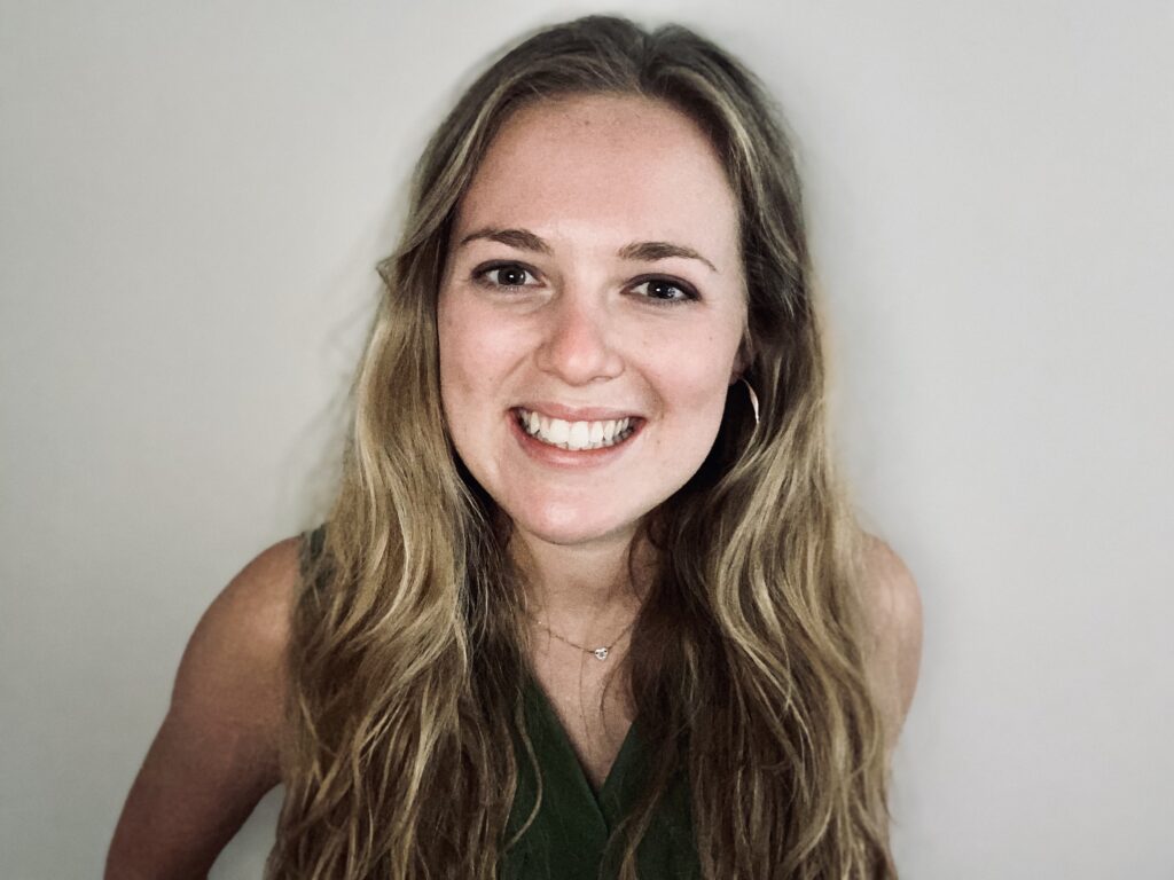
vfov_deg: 46.8
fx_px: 1017
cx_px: 587
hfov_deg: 60.0
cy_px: 440
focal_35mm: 30
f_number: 2.2
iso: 320
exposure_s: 1/30
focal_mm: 2.71
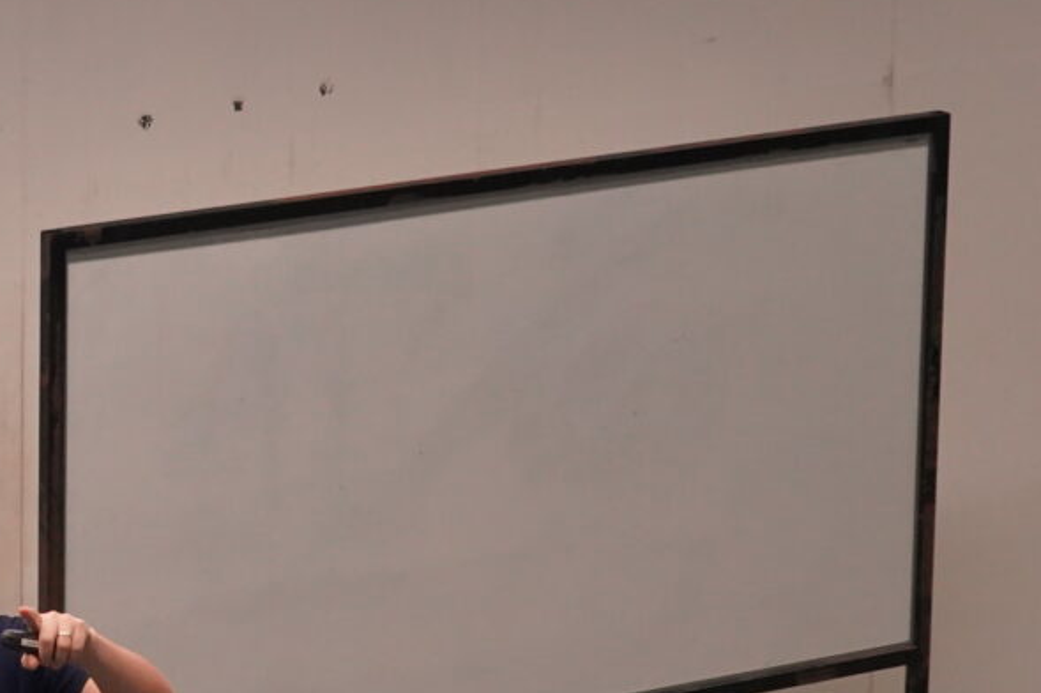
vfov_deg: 5.7
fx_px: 6936
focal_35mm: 240
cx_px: -85
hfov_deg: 8.5
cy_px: 529
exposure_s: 1/160
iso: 4000
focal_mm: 69
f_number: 5
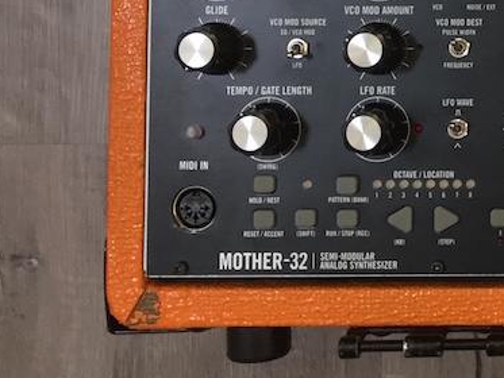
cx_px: 738
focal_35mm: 88
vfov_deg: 16.3
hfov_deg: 19.6
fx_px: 1282
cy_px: -39
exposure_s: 1/33
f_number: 2.2
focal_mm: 4.15
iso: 125
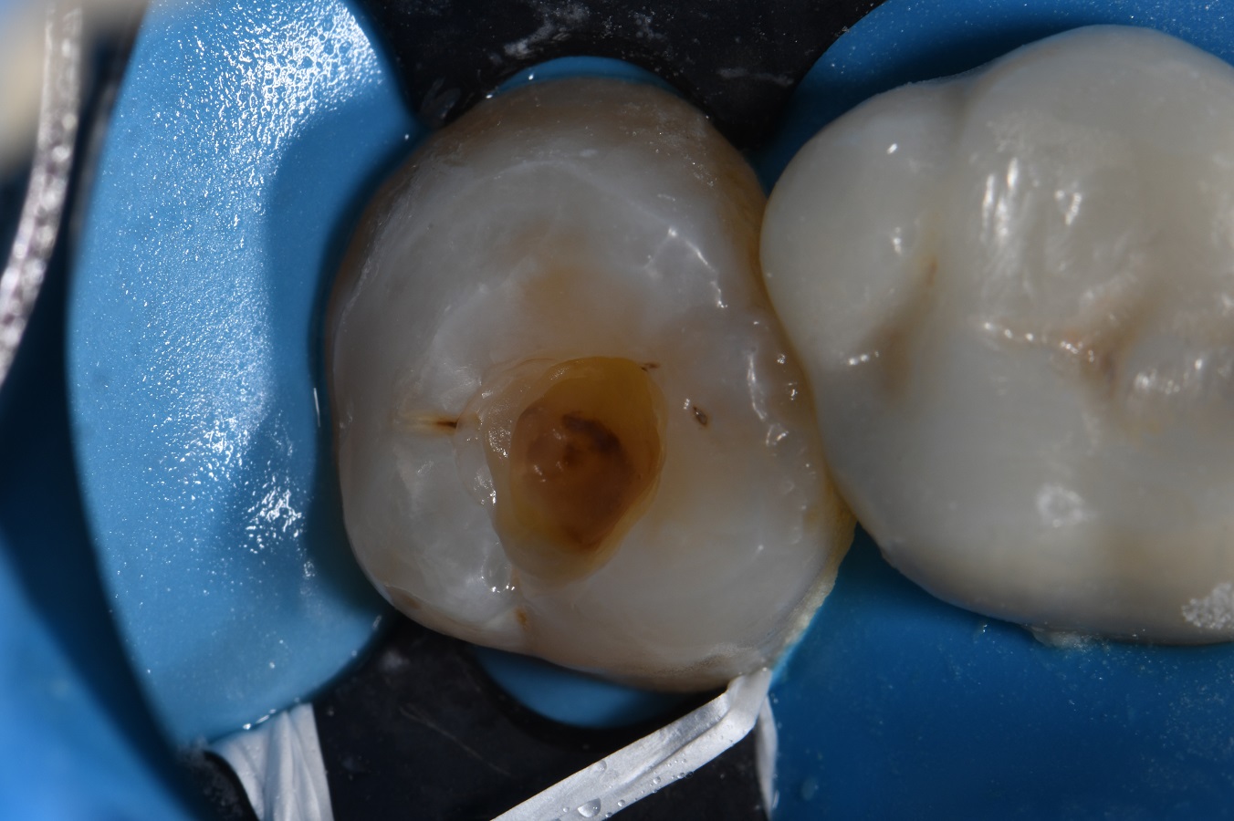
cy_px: 410
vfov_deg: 8.7
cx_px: 617
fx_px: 5379
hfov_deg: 13.1
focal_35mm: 157
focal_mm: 105
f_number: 32
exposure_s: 1/160
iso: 200
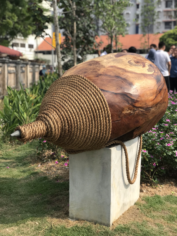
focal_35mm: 57
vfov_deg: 33.8
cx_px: 88
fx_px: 389
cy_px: 118
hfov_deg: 25.7
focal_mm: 6.6
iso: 20
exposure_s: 1/479
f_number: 2.8
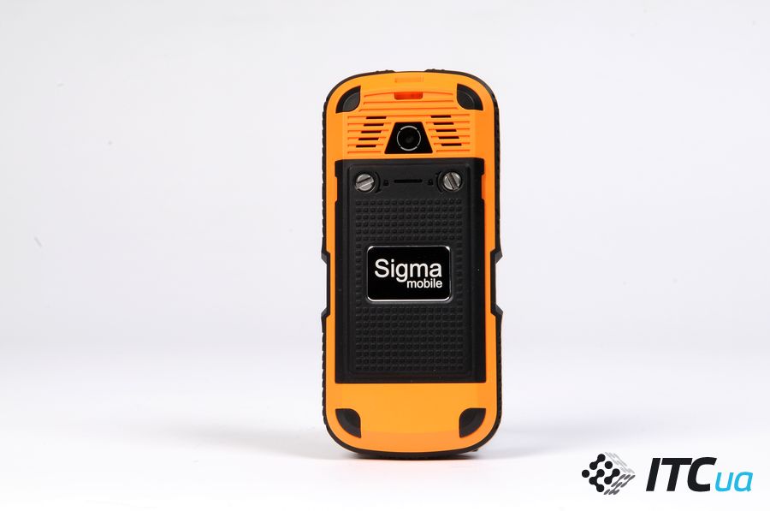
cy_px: 256
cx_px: 385
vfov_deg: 16.5
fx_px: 1762
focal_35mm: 82
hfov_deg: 24.7
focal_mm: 55
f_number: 20
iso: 200
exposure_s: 1/80
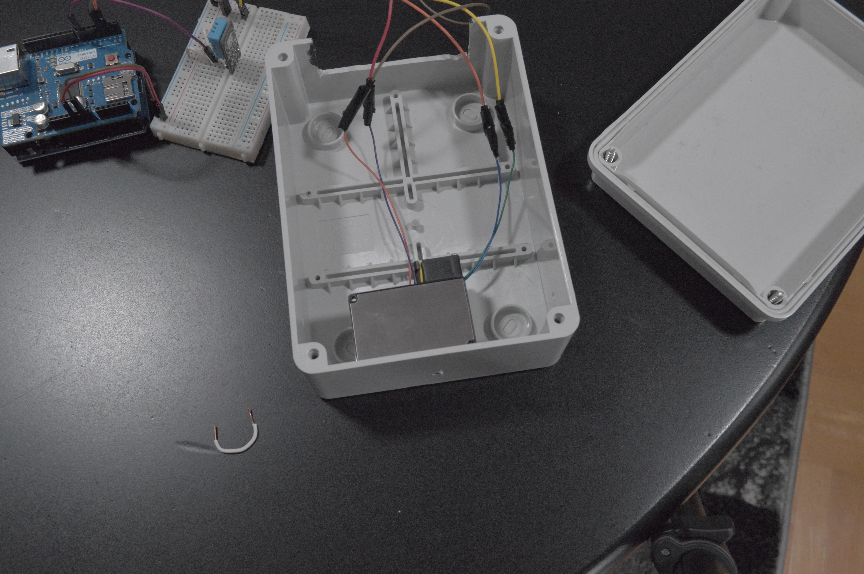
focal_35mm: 36
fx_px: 863
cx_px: 432
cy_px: 287
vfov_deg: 36.8
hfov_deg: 53.2
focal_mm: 24
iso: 3200
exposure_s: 1/60
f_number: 8
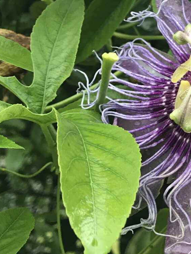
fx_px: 559
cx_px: 245
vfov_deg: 25.4
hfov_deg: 18.1
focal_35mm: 76
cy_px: 70
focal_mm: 3.99
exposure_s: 1/40
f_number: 1.8
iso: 25
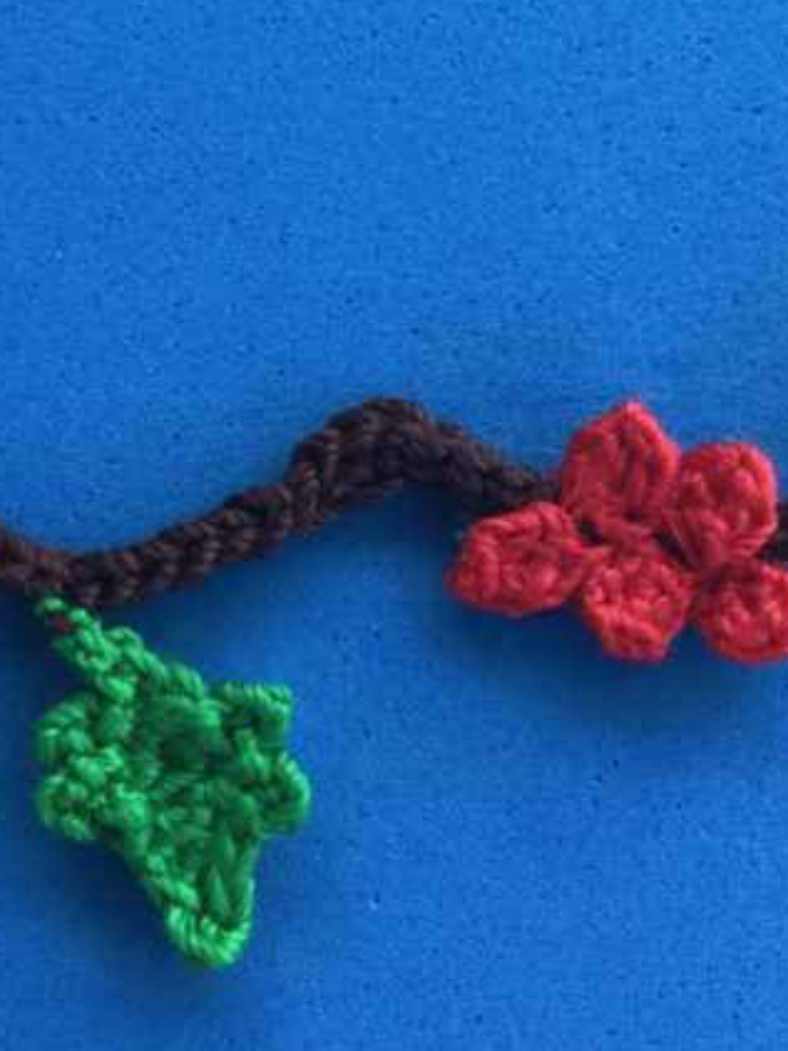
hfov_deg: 16.7
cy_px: 368
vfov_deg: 22.2
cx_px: 263
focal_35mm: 88
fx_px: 2672
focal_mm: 3.3
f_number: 2.4
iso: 32
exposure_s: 1/33
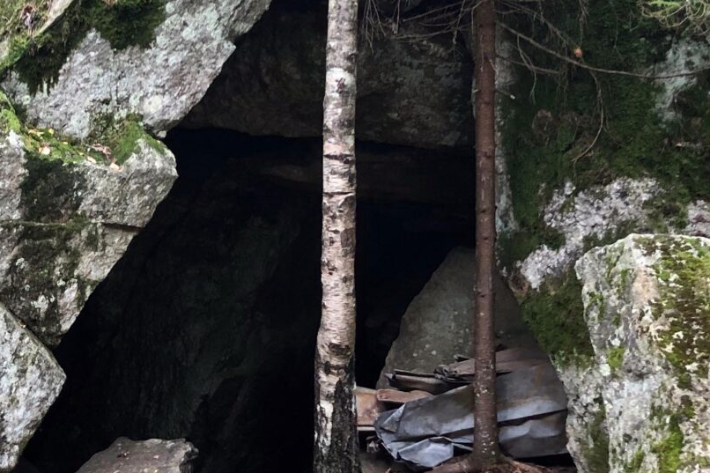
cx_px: 53
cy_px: 148
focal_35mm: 74
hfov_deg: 26.3
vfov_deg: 18.4
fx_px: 1459
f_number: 1.8
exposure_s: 1/30
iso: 32
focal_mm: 3.99
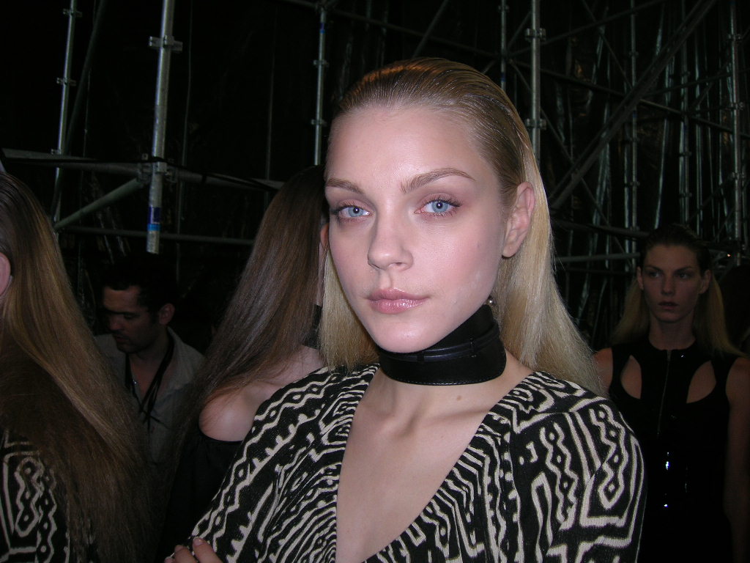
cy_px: 282
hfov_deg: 54.0
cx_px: 375
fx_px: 737
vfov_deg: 41.8
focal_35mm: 34
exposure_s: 1/60.1
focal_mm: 5.7
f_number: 2.9
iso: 50
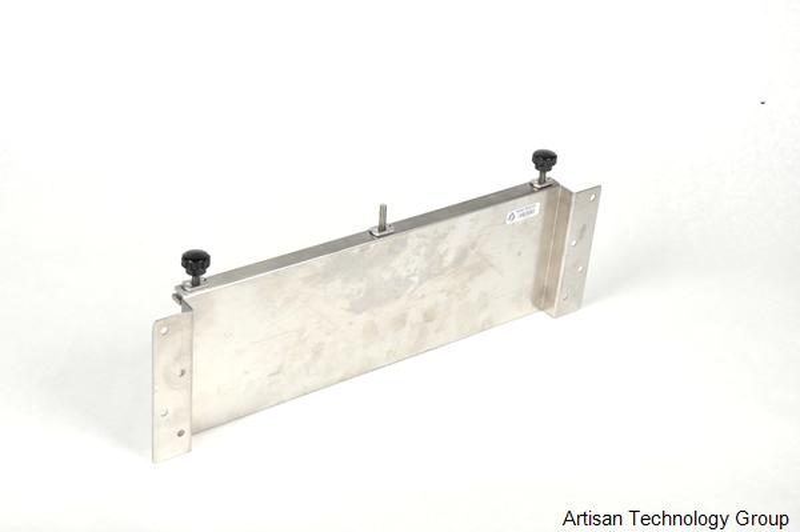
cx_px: 400
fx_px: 1499
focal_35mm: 68
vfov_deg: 20.1
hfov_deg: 29.9
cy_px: 266
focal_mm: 45
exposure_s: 1/200
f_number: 10
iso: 200
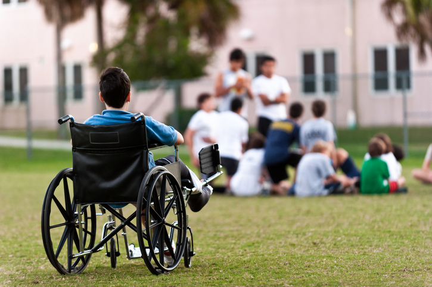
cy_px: 144
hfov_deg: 10.3
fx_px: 2398
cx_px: 216
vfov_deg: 6.9
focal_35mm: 200
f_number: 2.8
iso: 800
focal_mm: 200
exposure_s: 1/60
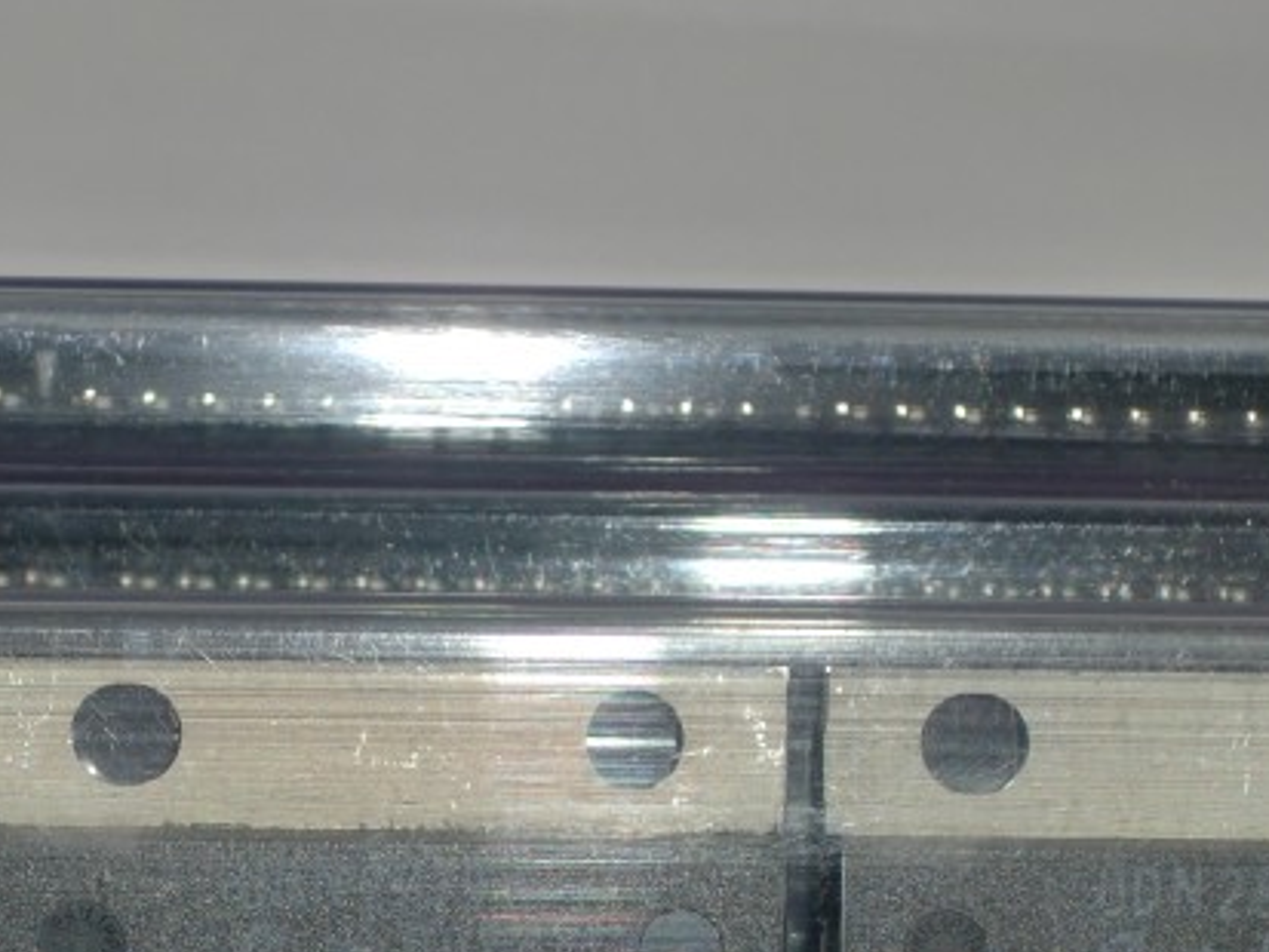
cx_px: 335
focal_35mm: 133
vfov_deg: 11.0
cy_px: 1000
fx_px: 4877
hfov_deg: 14.8
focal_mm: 11.2
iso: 64
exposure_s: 1/50
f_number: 10.6
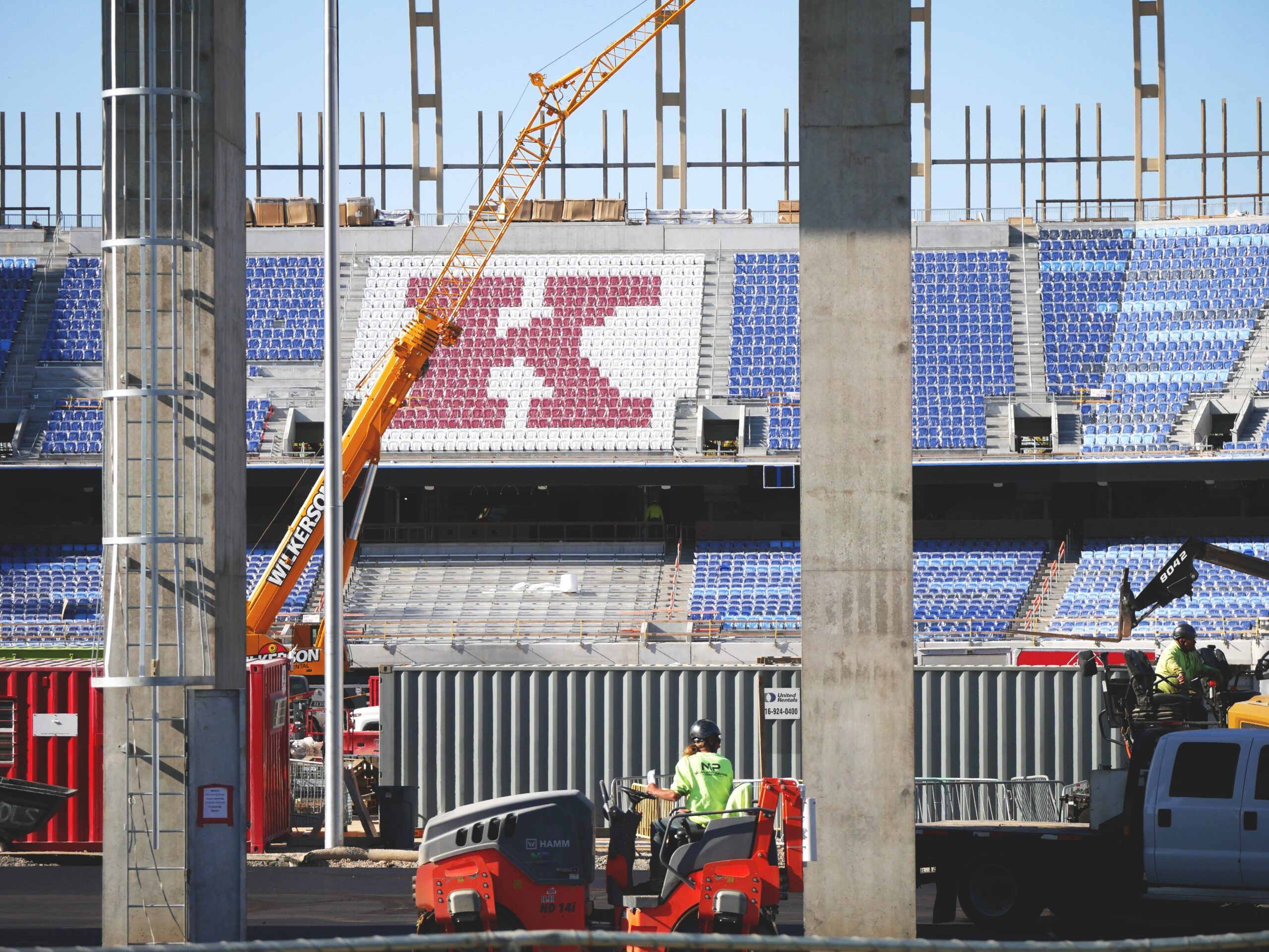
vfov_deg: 9.8
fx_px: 5574
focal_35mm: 152
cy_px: 476
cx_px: 634
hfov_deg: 13.0
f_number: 5.1
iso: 200
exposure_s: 1/1300
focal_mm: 76
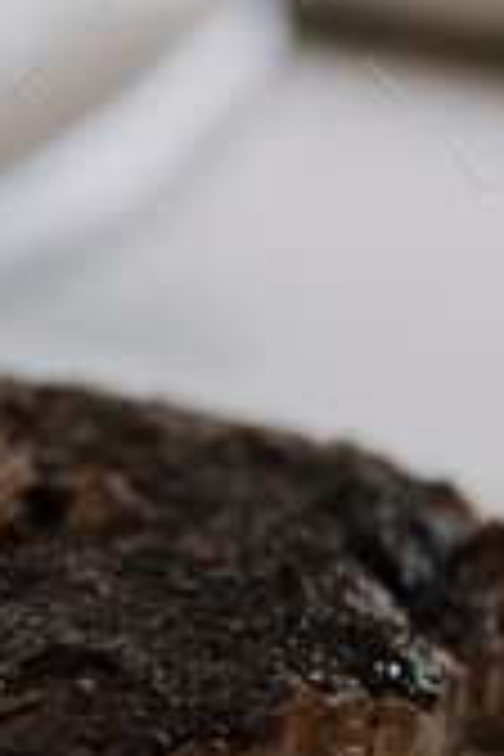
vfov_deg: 4.6
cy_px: -137
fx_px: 9428
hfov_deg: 3.0
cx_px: -495
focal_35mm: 449
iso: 125
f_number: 1.8
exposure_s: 1/160
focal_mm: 85
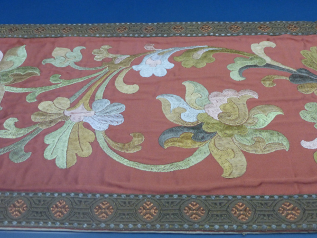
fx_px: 366
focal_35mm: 40
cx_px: 158
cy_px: 119
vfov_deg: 36.0
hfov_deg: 46.8
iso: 400
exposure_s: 1/15
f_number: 3.9
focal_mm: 6.9
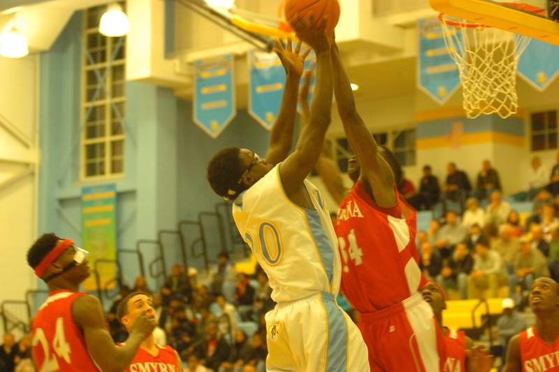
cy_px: 186
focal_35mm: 105
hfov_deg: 19.5
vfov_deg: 13.0
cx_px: 280
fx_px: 1629
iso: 1000
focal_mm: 70
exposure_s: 1/125
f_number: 2.8
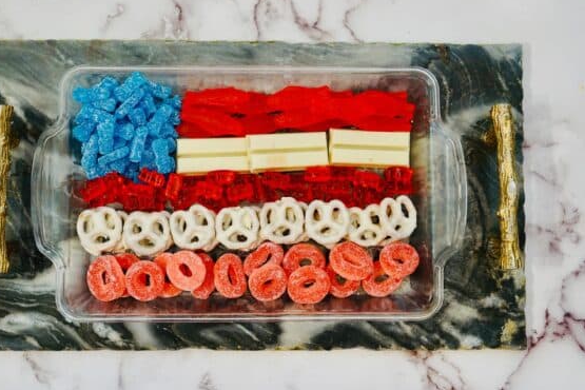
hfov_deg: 36.2
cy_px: 202
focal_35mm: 55
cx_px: 276
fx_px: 894
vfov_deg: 24.6
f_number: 4
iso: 640
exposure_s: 1/60
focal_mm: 50
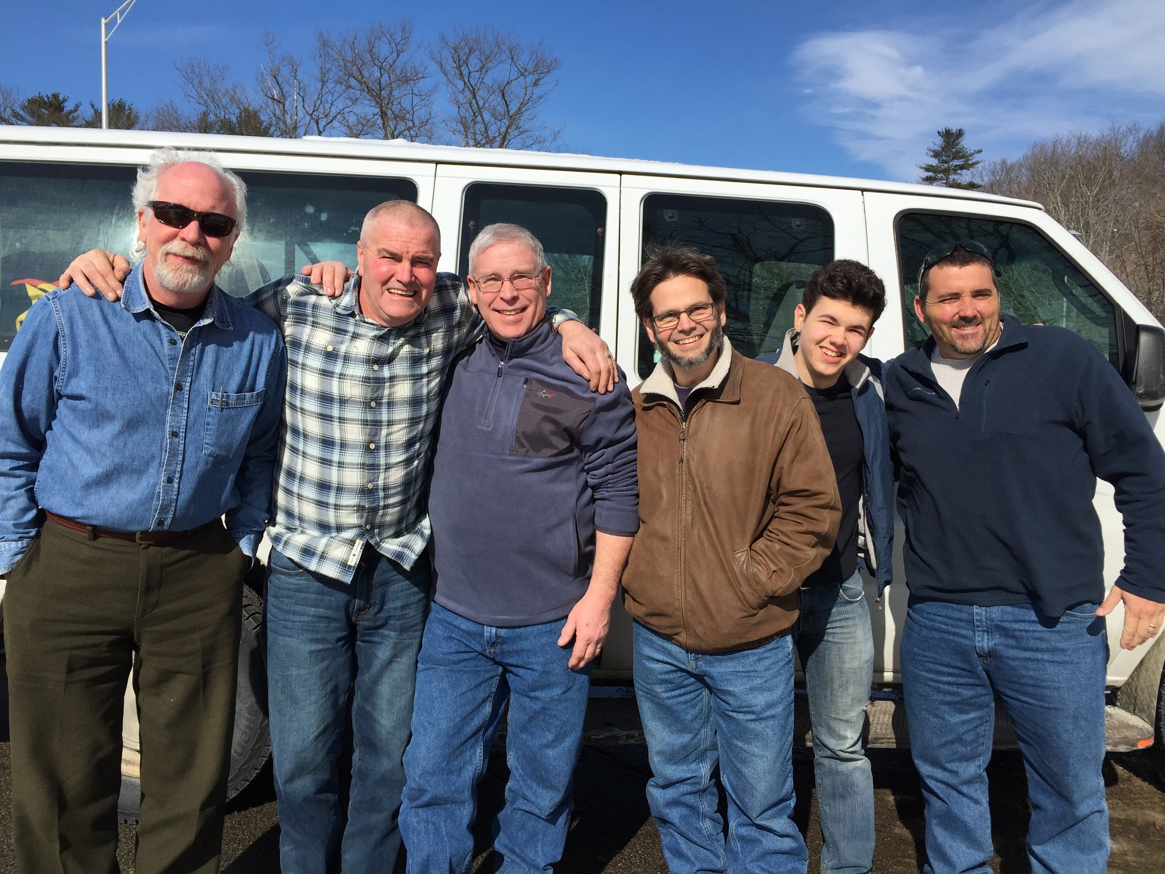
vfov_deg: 48.2
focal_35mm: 29
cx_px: 582
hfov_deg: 61.7
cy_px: 437
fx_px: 976
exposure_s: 1/2825
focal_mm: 4.15
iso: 32
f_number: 2.2
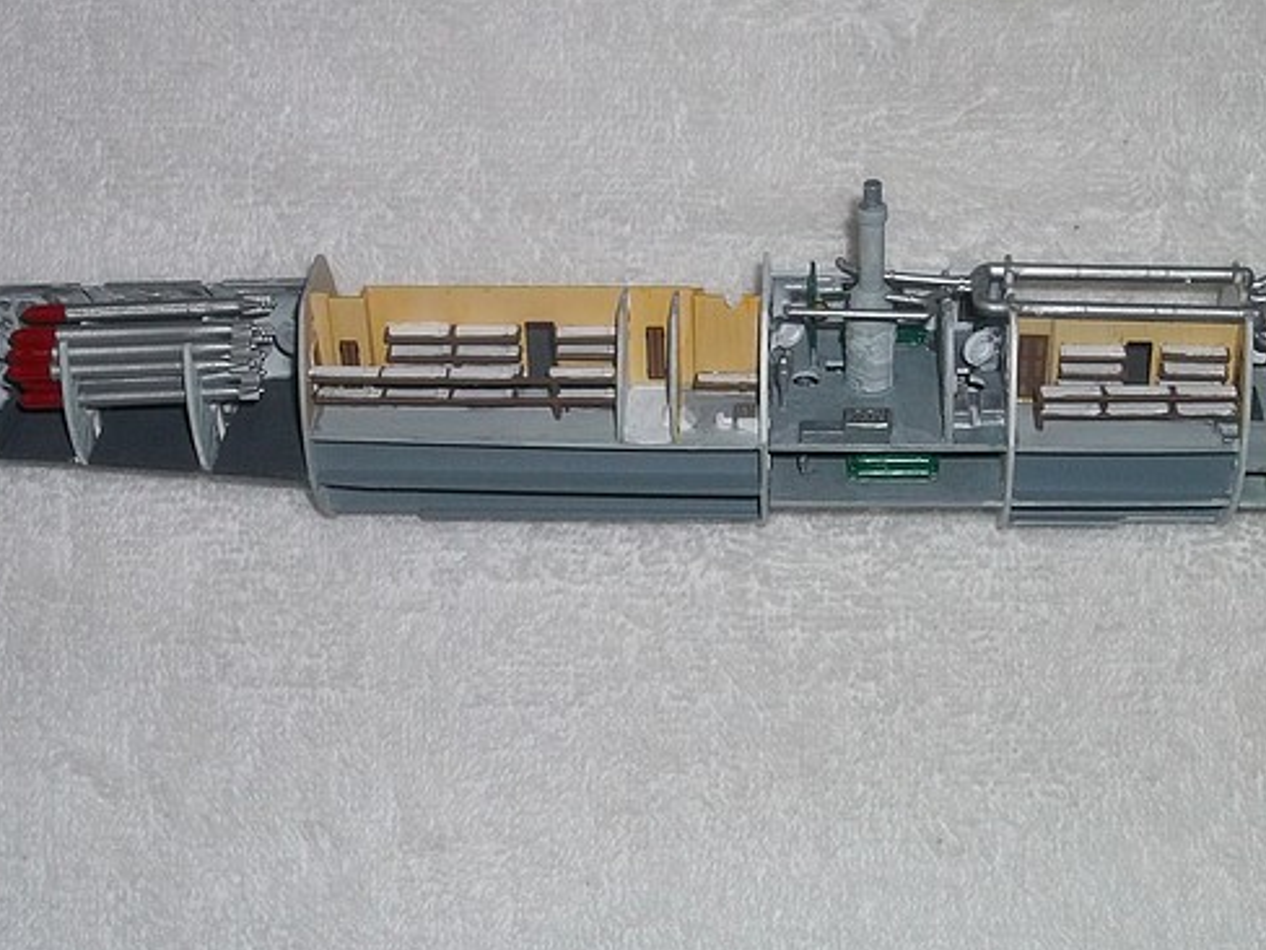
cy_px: 517
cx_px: 812
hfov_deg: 30.1
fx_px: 2341
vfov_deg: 22.9
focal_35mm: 64
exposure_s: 1/40
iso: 160
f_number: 3.2
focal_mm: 7.1
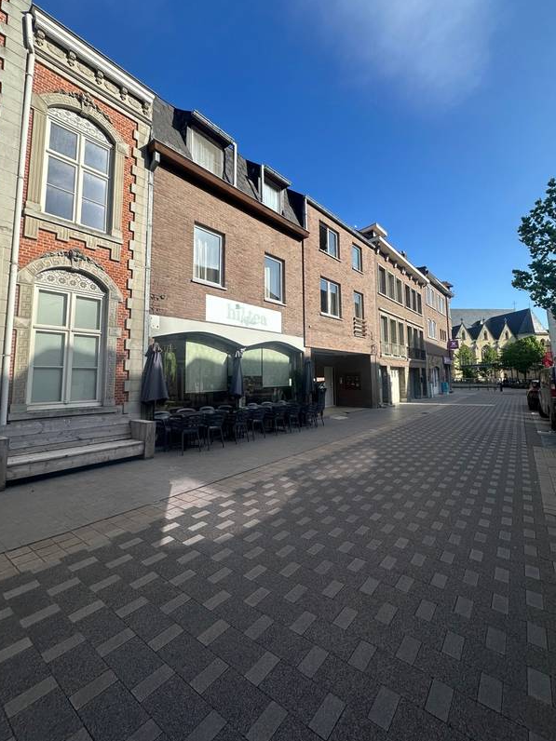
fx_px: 321
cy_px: 348
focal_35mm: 15
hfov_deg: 81.7
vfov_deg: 98.0
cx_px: 288
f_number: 2.2
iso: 50
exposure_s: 1/1416
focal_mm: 2.22
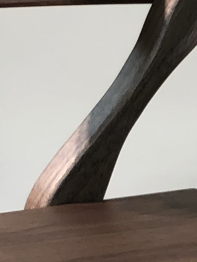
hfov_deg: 7.2
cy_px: 235
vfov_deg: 10.0
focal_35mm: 196
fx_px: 1487
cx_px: 445
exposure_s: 1/120
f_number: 1.8
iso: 64
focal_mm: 3.99
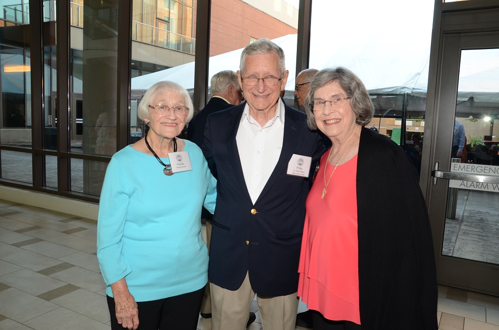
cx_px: 250
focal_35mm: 32
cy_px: 165
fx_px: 436
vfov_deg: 41.5
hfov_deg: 59.6
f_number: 6.3
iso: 400
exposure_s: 1/60
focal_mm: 21
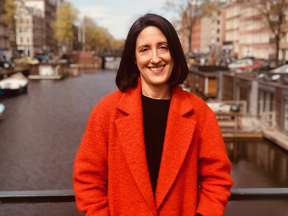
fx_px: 433
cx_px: 144
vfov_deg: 28.0
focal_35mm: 52
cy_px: 108
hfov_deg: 36.8
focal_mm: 6
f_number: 2.4
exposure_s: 1/585
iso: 16
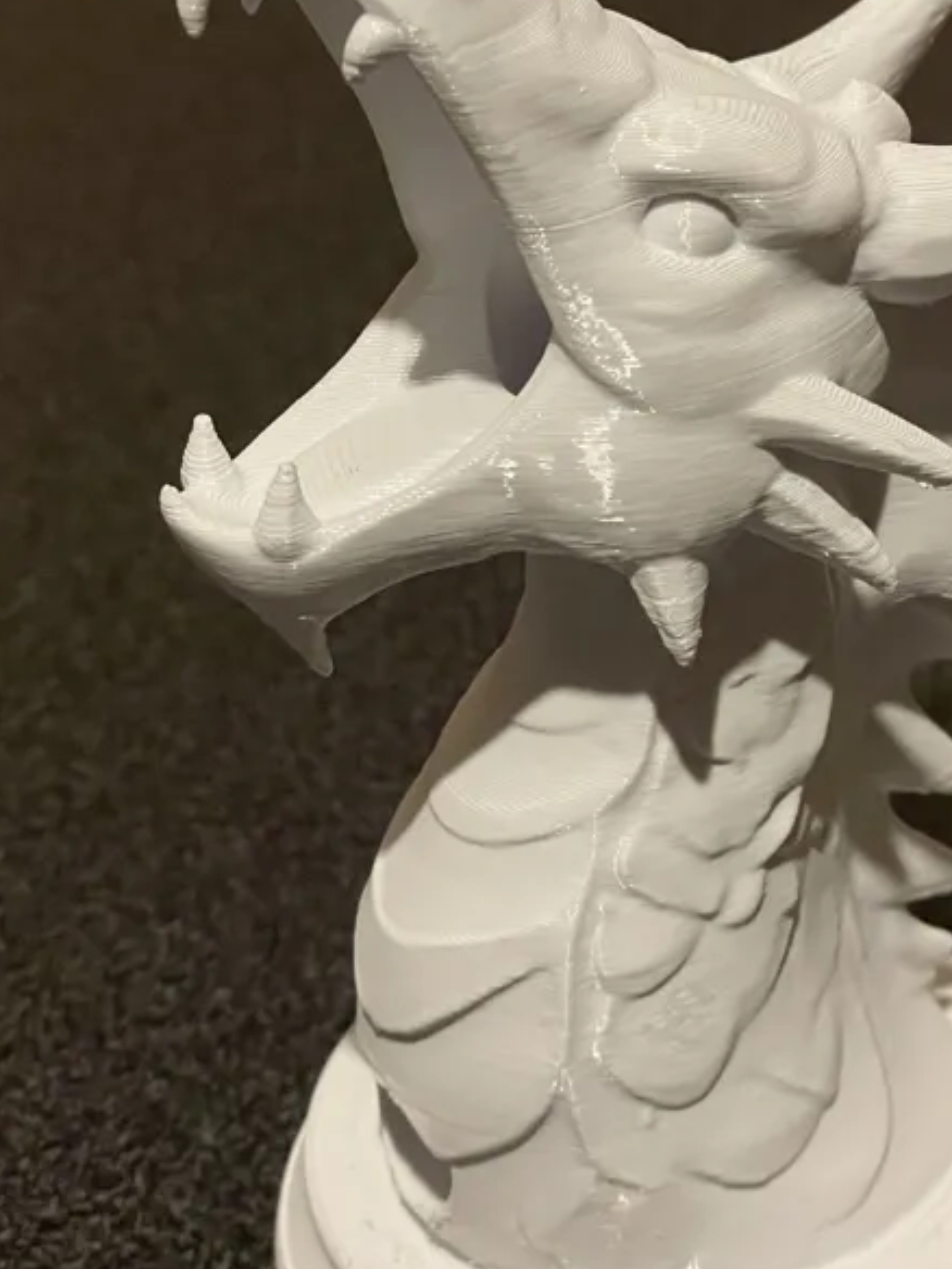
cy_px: 500
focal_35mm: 89
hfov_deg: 16.6
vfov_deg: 22.0
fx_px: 3264
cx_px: 569
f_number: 2
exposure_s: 1/60
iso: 640
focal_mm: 6
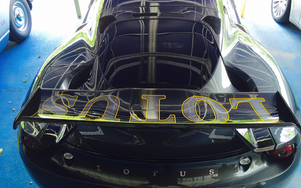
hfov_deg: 61.2
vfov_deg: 40.6
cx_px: 151
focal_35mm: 31
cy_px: 89
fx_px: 254
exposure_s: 1/15
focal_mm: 4.15
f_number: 2.2
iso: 32
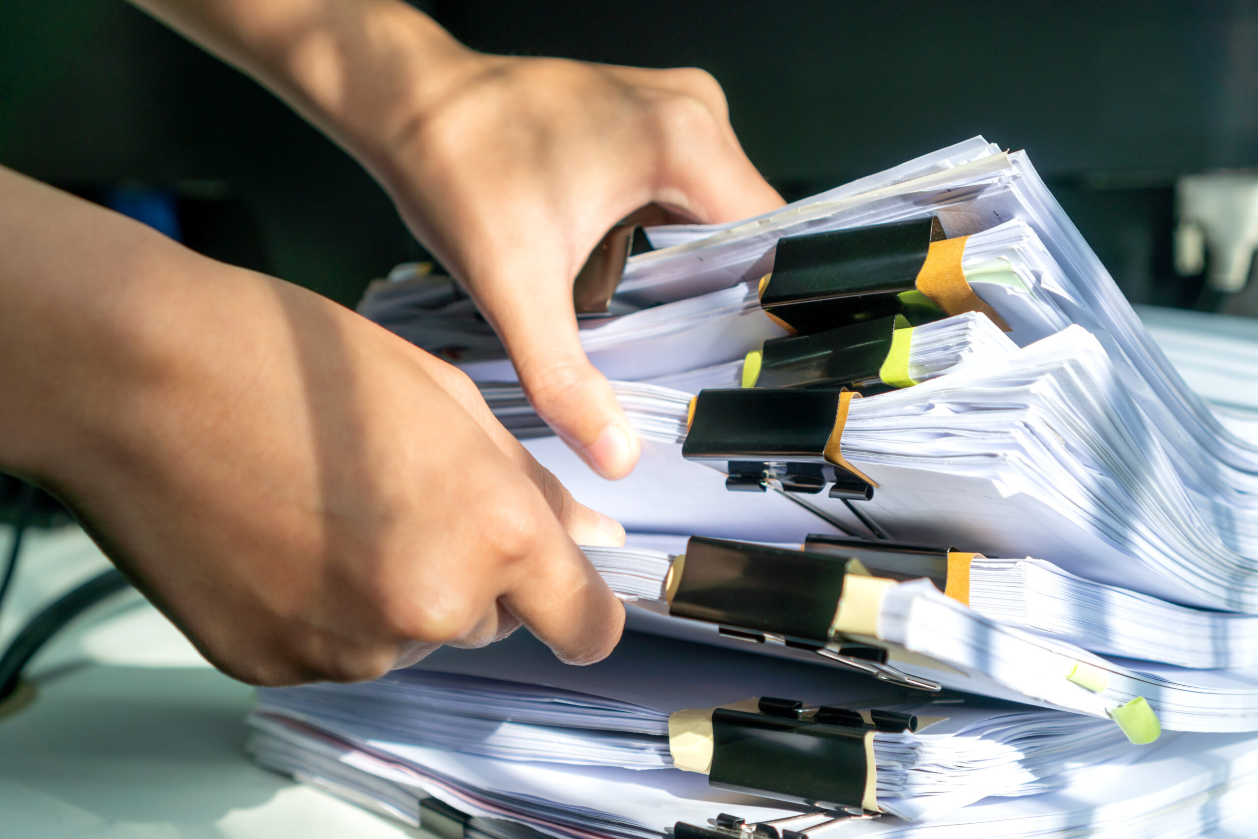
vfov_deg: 25.8
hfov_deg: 37.8
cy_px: 420
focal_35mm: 52
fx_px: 1835
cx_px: 629
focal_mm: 35
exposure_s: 1/50
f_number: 3.5
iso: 100
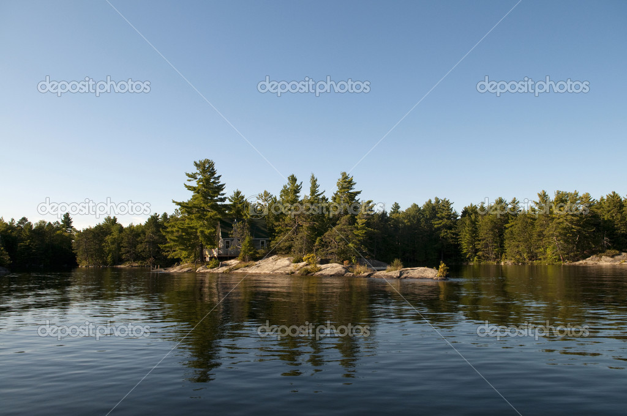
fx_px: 496
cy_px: 208
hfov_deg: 64.6
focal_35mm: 28
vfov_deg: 45.6
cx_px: 314
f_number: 5.6
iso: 200
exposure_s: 1/800
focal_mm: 19
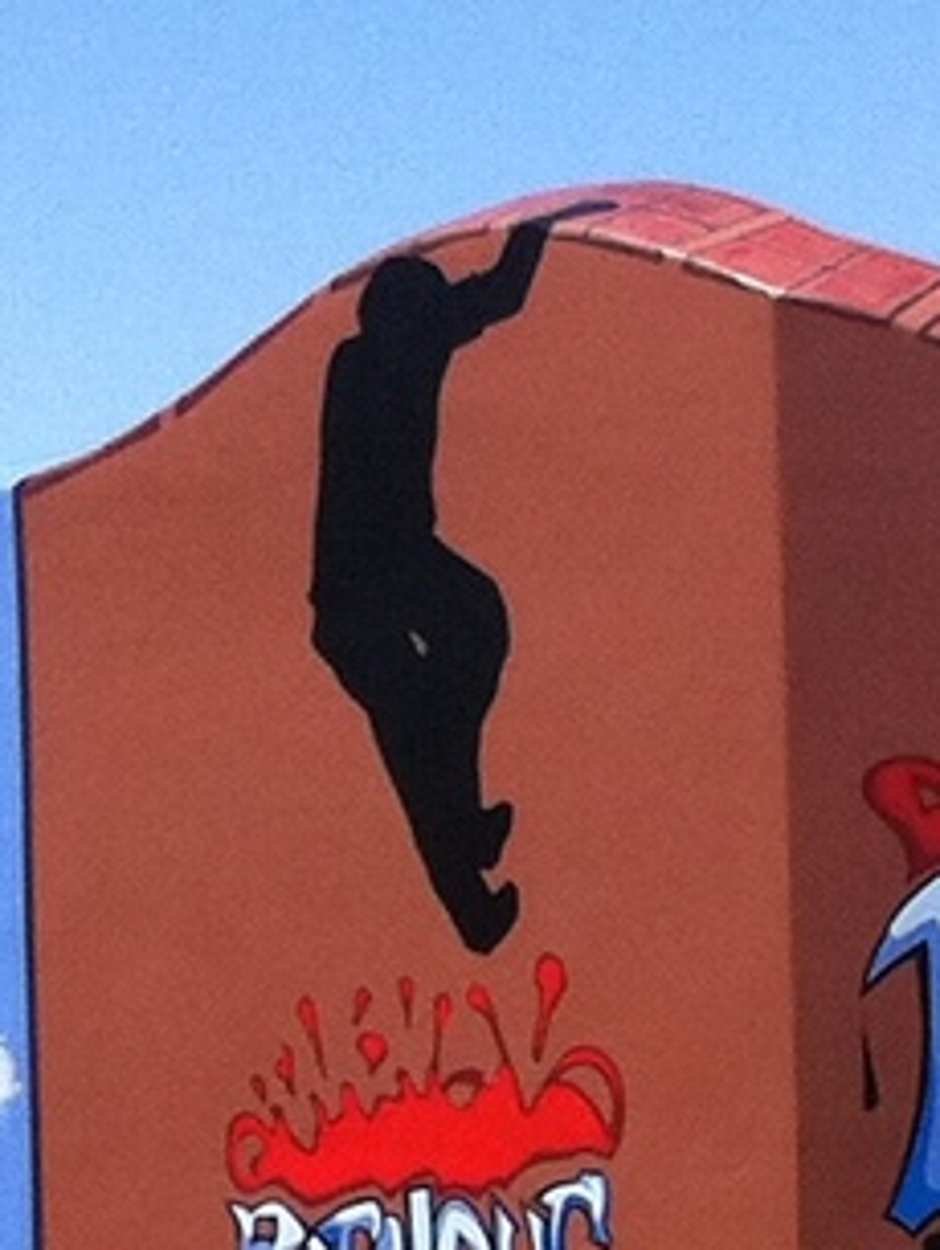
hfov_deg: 6.8
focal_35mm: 219
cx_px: 785
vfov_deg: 9.0
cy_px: 1172
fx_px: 7918
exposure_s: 1/1371
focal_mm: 3.85
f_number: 2.8
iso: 80
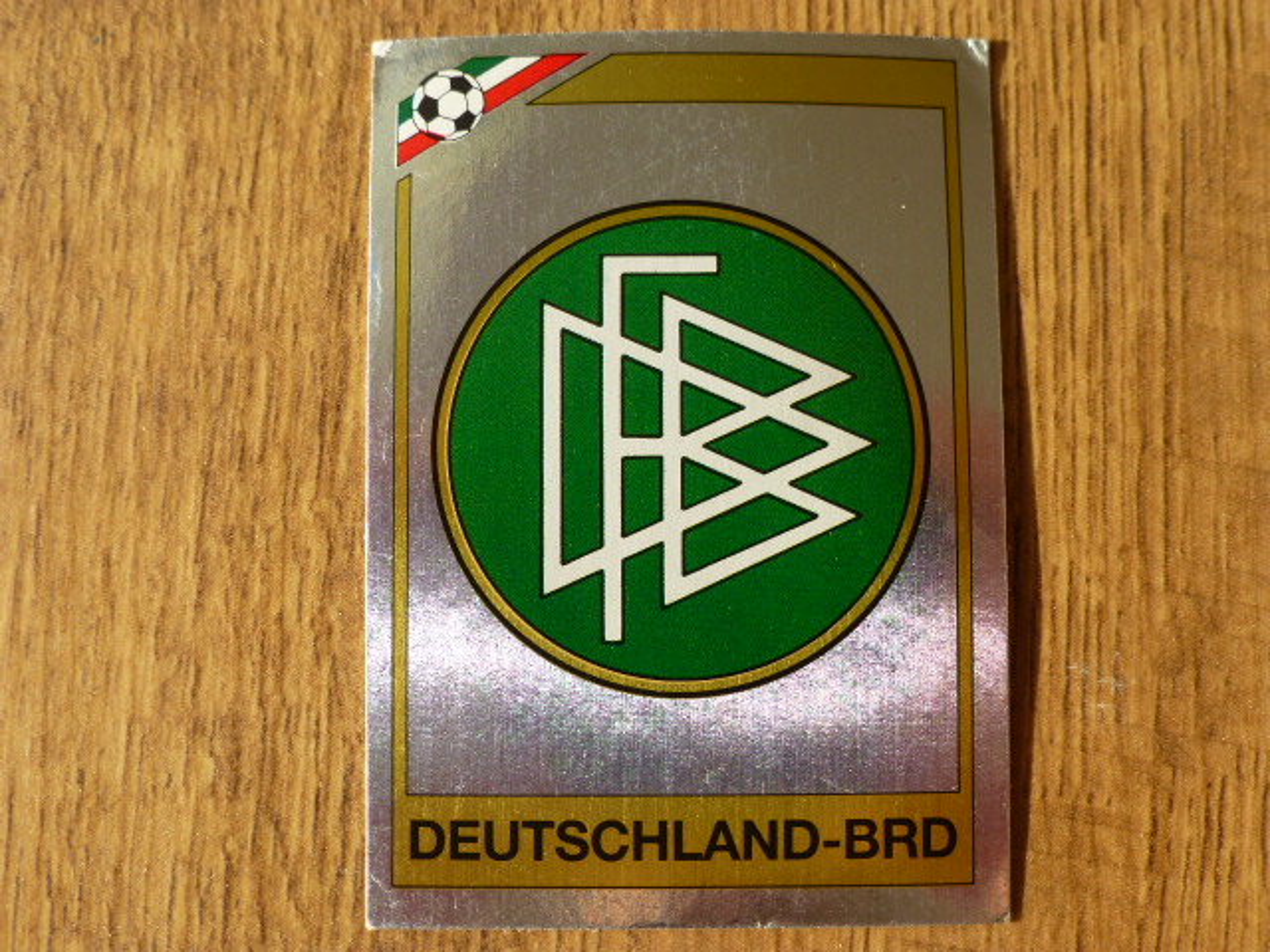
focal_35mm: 47
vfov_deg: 30.9
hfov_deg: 40.4
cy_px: 476
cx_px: 635
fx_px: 1724
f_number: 4.2
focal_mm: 8.5
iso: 100
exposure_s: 1/250
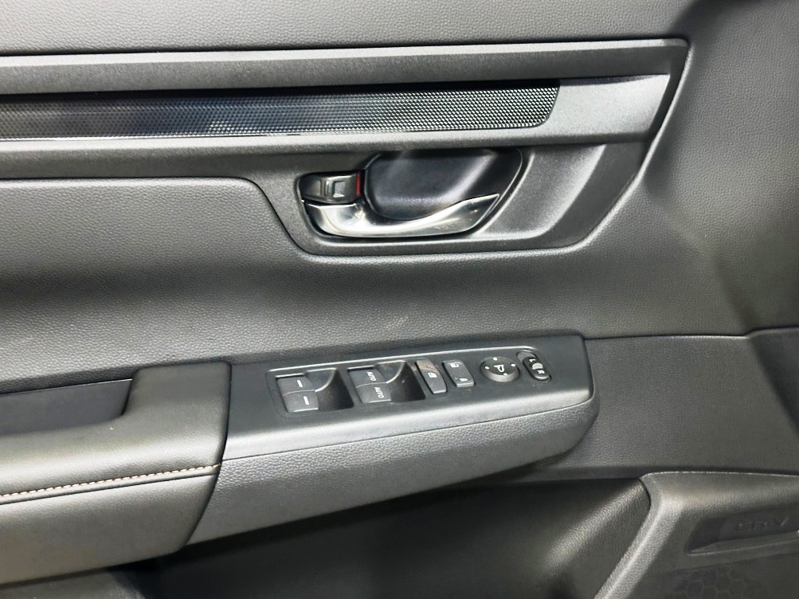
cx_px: 398
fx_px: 1131
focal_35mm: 49
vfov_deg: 29.7
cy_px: 303
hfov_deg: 38.9
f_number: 1.78
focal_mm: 6.86
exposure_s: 1/30
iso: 640
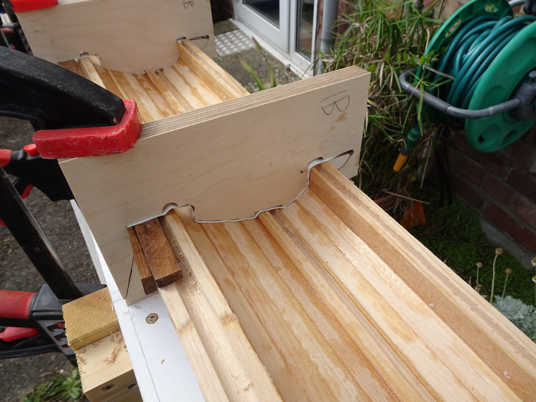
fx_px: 372
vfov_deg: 56.8
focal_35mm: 24
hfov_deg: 71.6
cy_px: 201
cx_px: 268
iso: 80
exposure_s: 1/640
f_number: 3.5
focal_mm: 4.1
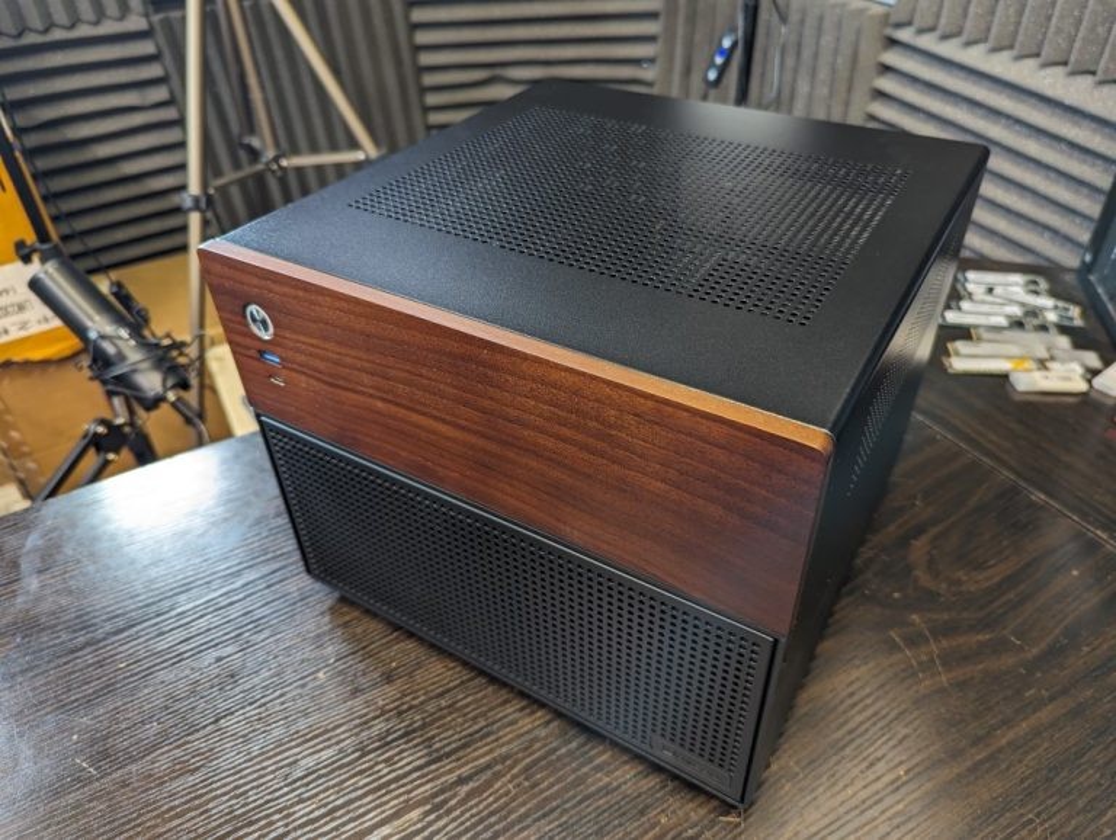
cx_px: 558
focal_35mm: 24
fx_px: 775
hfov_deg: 71.5
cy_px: 420
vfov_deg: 56.9
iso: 121
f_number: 1.85
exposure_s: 1/25
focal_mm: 6.81
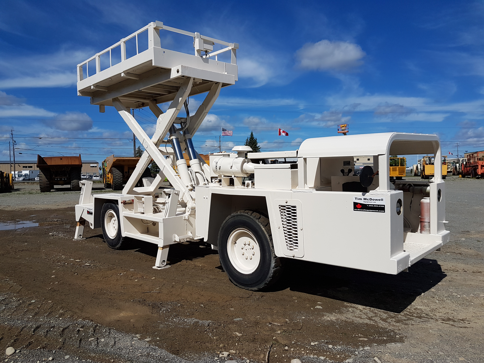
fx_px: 364
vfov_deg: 53.1
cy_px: 182
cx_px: 242
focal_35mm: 26
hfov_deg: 67.3
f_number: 1.7
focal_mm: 4.2
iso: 40
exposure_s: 1/5056
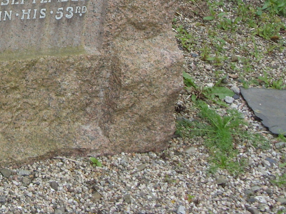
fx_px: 942
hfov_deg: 16.9
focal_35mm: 114
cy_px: -27
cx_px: 0
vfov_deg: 12.7
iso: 50
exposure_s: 1/49
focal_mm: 7.6
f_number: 2.9
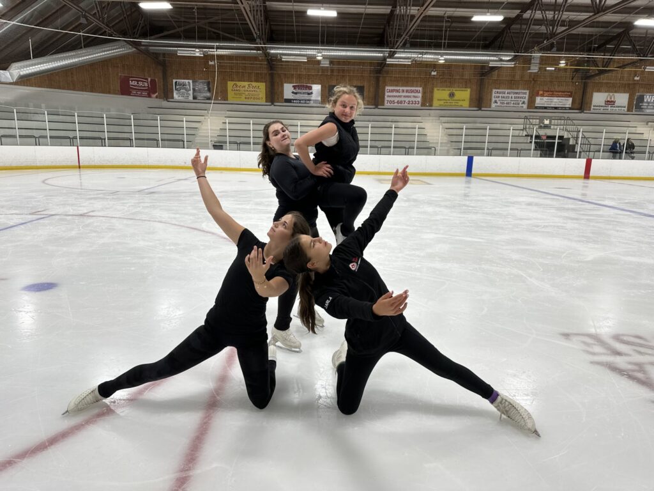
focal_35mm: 24
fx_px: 453
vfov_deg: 56.8
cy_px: 246
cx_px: 327
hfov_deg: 71.6
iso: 64
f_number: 1.78
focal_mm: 6.86
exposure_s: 1/121
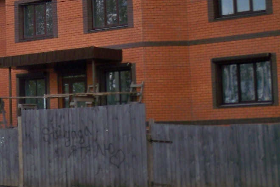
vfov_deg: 11.9
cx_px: -88
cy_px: -19
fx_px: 879
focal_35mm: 113
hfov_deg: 17.0
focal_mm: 6.3
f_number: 3.1
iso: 64
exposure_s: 1/400
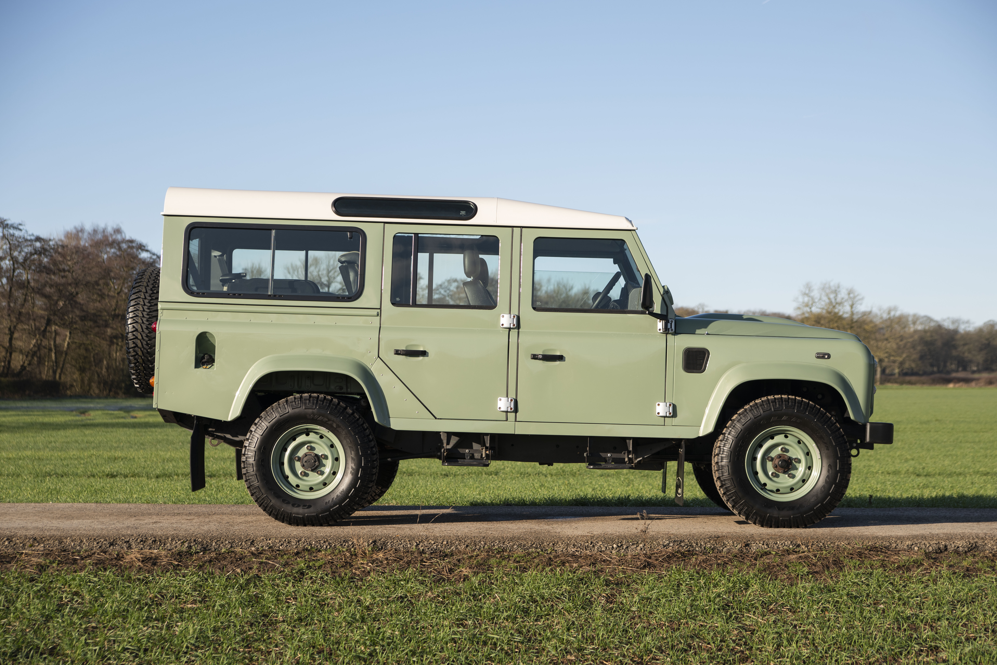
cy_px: 332
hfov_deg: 33.4
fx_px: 1662
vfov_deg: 22.6
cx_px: 498
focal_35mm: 60
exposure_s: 1/320
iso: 125
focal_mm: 60
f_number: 3.5
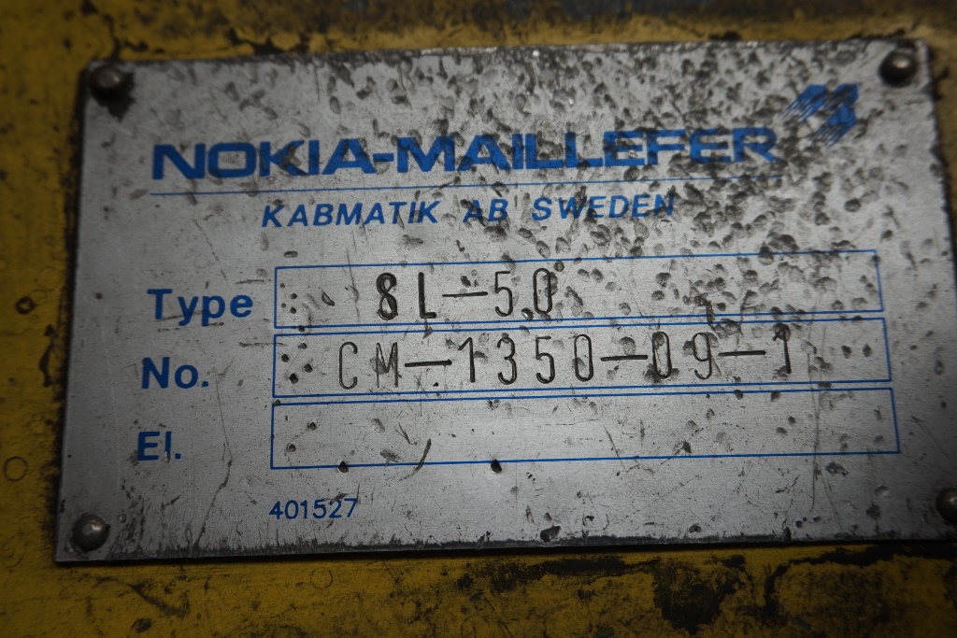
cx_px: 478
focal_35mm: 38
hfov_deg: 51.3
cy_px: 319
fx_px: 997
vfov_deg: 35.5
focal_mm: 25
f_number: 4.5
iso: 100
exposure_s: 1/200
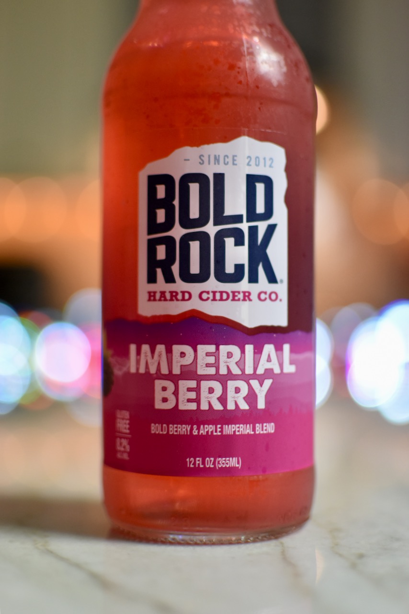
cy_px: 307
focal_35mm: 52
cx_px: 204
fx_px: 894
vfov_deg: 37.8
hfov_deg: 25.8
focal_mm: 35
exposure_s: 1/200
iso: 1000
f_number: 1.8
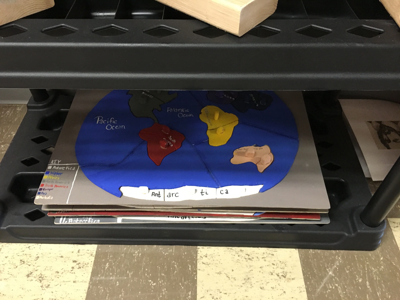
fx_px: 335
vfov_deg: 48.2
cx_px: 200
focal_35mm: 29
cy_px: 150
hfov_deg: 61.7
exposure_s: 1/4
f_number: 2.2
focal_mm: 4.15
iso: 50
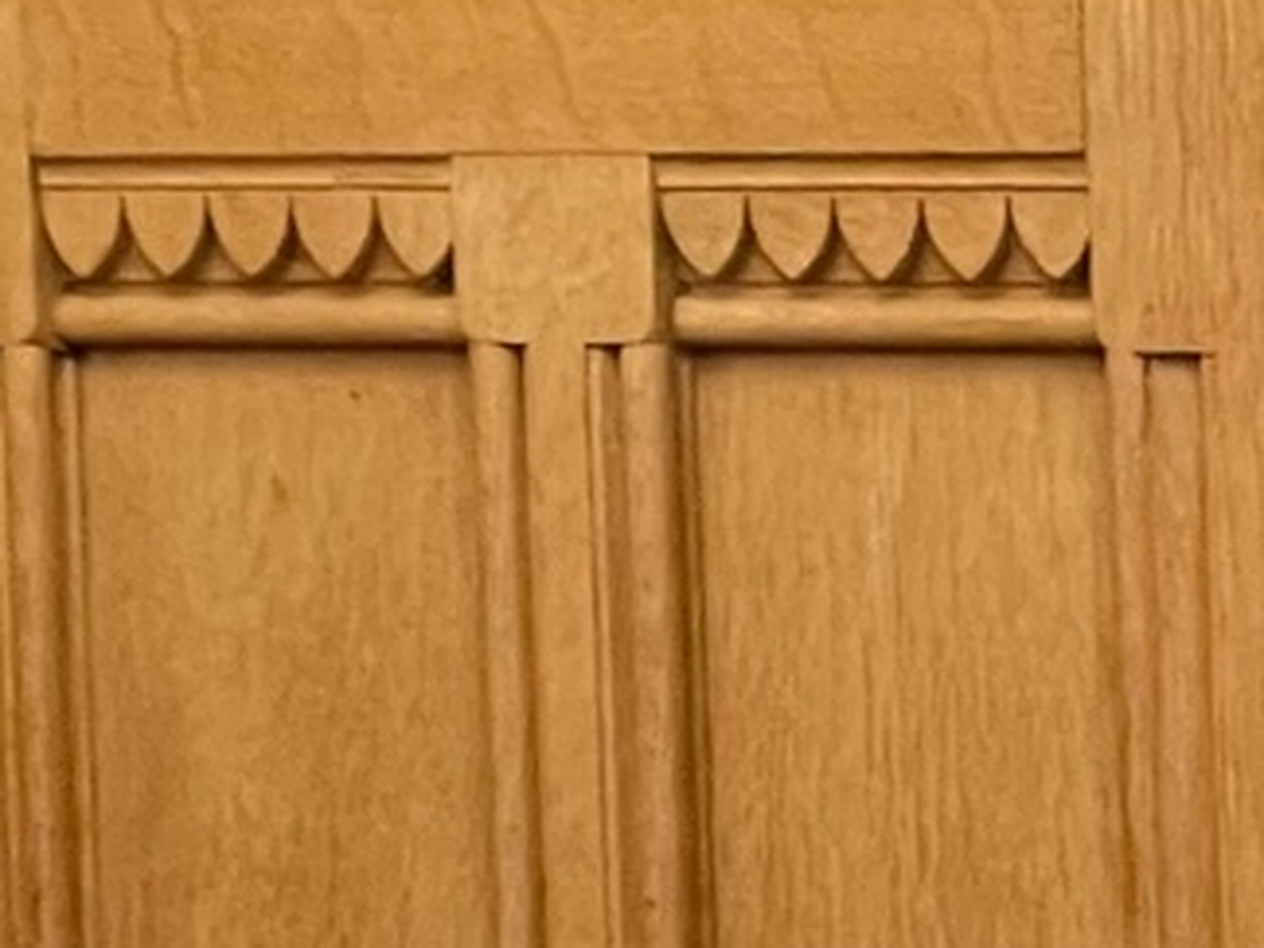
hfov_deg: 5.7
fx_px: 11831
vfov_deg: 4.5
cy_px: 1900
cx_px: 3765
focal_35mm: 324
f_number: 2
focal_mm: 6
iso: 200
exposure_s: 1/60
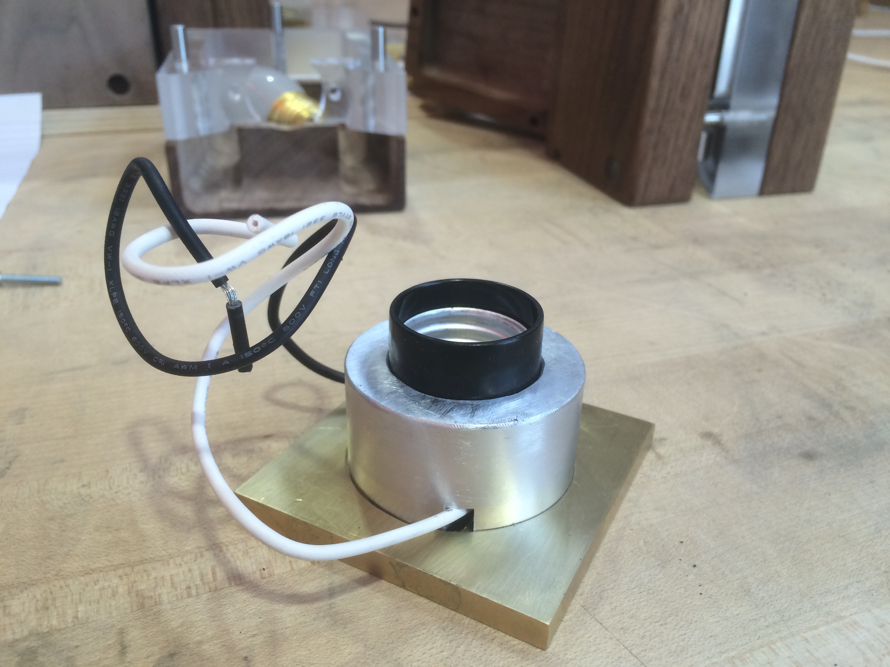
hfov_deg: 61.7
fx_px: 746
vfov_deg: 48.2
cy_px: 334
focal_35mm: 29
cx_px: 445
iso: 40
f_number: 2.2
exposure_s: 1/40
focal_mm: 4.15
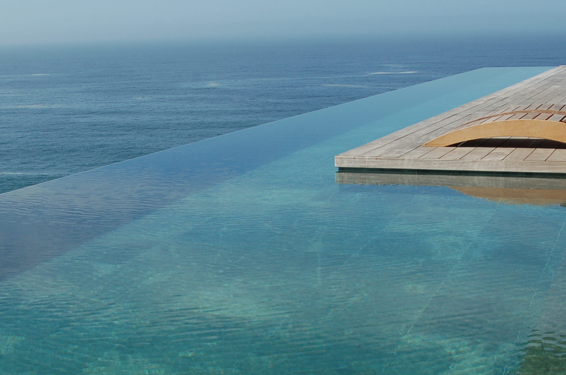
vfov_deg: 21.2
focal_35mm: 64
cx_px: 251
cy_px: 209
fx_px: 1004
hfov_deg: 31.4
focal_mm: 28
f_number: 8
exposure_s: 1/500
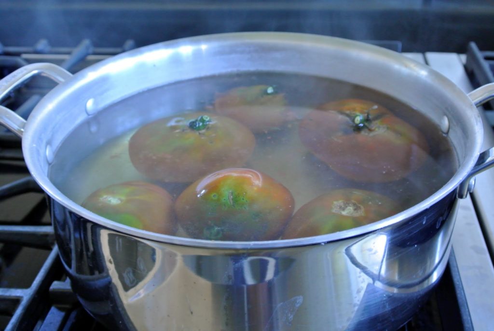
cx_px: 247
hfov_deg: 44.4
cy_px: 166
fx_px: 605
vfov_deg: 30.6
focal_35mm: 44
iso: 800
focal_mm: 16.3
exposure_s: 1/8
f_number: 4.2
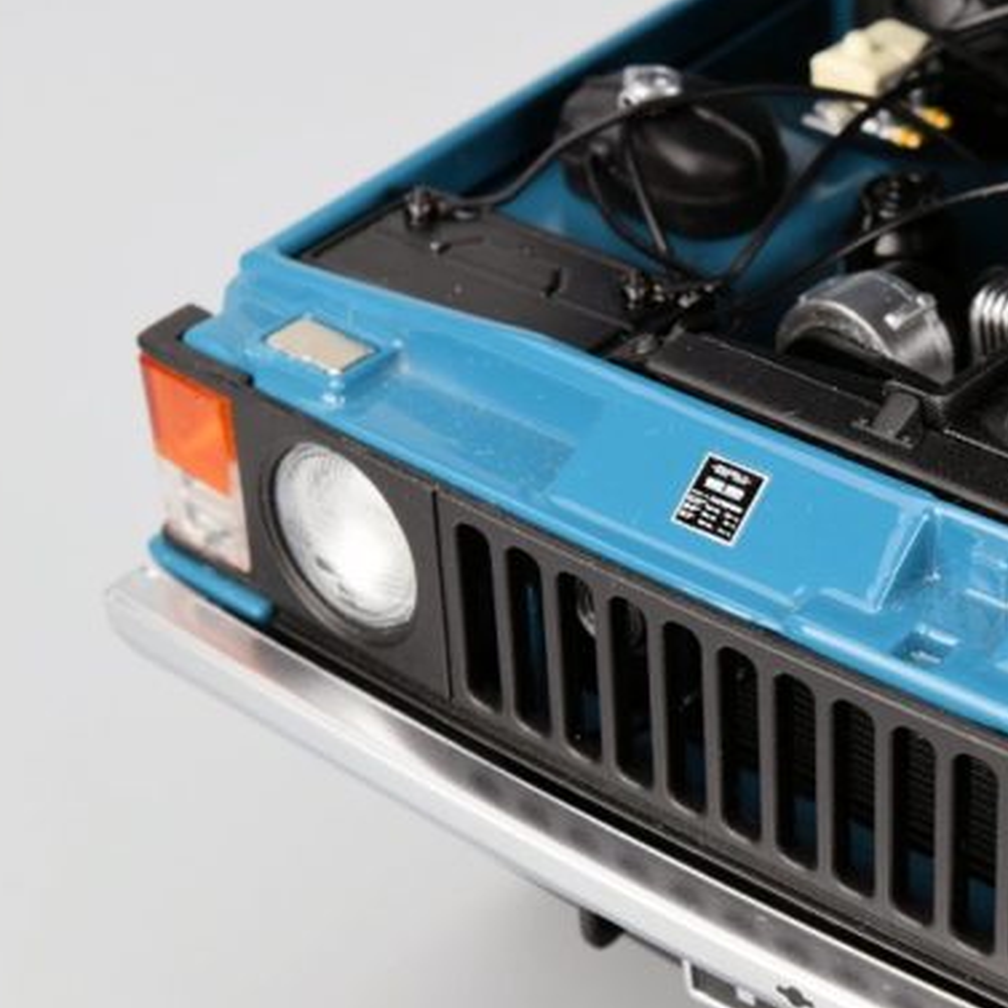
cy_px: 481
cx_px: 762
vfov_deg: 15.6
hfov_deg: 15.5
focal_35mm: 112
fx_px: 3679
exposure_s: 1/2
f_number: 20
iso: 100
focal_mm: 55
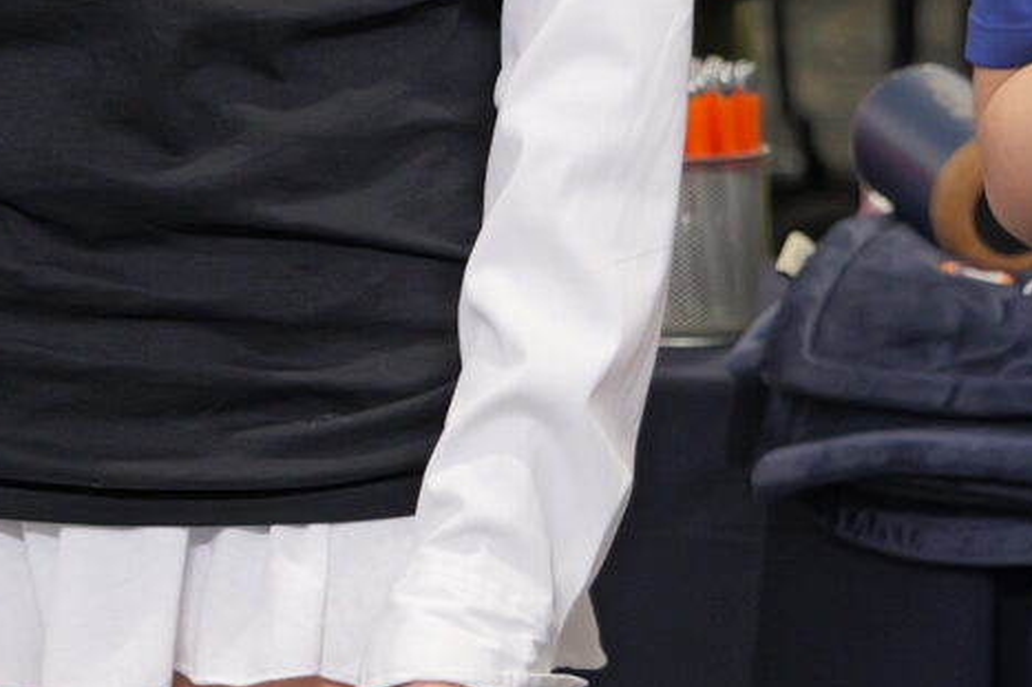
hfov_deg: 5.8
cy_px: -109
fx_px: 10173
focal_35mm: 355
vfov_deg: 3.9
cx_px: 35
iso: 1600
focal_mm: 81
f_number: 4
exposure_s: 1/160
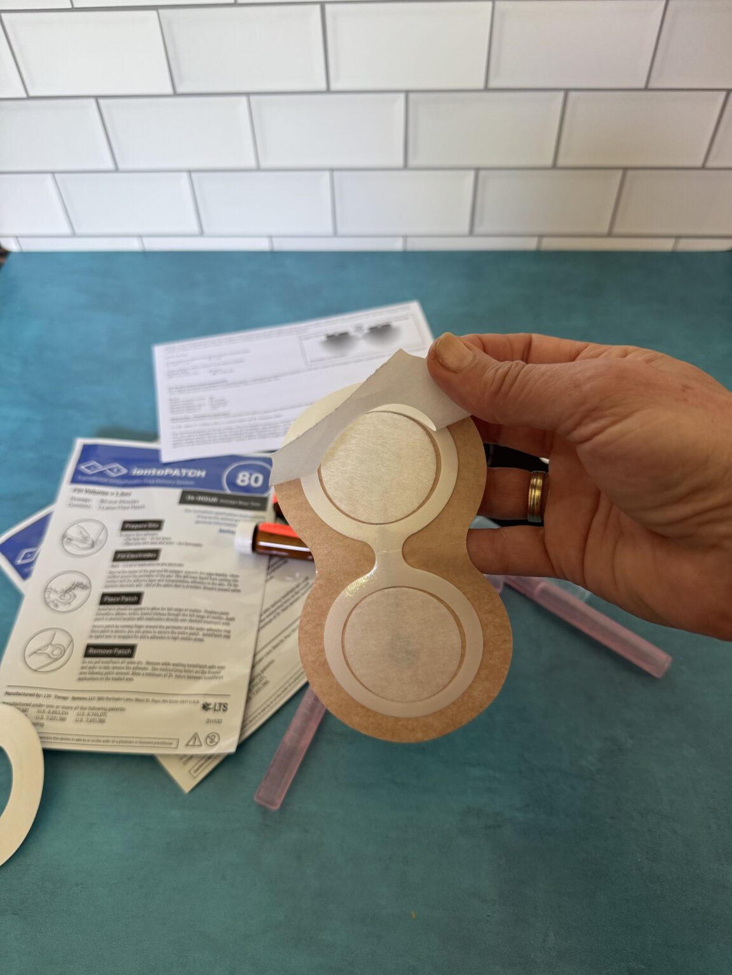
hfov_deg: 56.8
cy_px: 488
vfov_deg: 71.6
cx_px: 366
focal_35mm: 24
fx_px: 677
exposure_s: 1/60
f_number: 1.78
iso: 200
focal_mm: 6.76
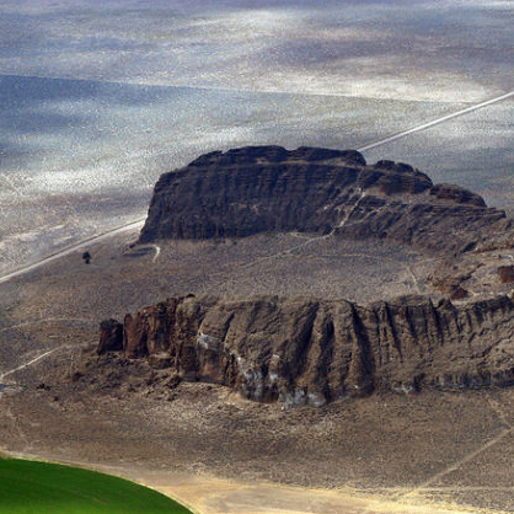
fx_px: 4362
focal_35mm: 260
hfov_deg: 6.7
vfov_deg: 6.7
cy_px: 257
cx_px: 330
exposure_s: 1/500
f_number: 7.1
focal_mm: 135
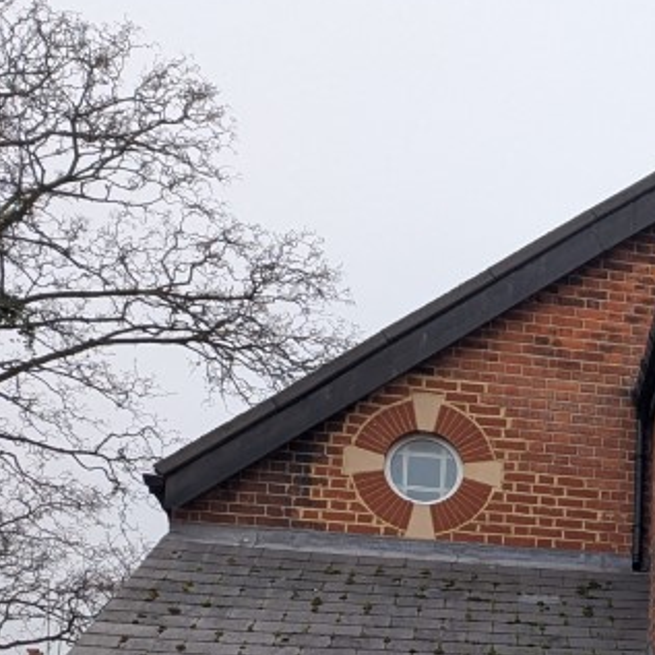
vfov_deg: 20.6
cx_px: 1055
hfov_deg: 18.5
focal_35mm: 80
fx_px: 1713
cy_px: 736
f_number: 1.85
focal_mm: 6.81
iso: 47
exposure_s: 1/345
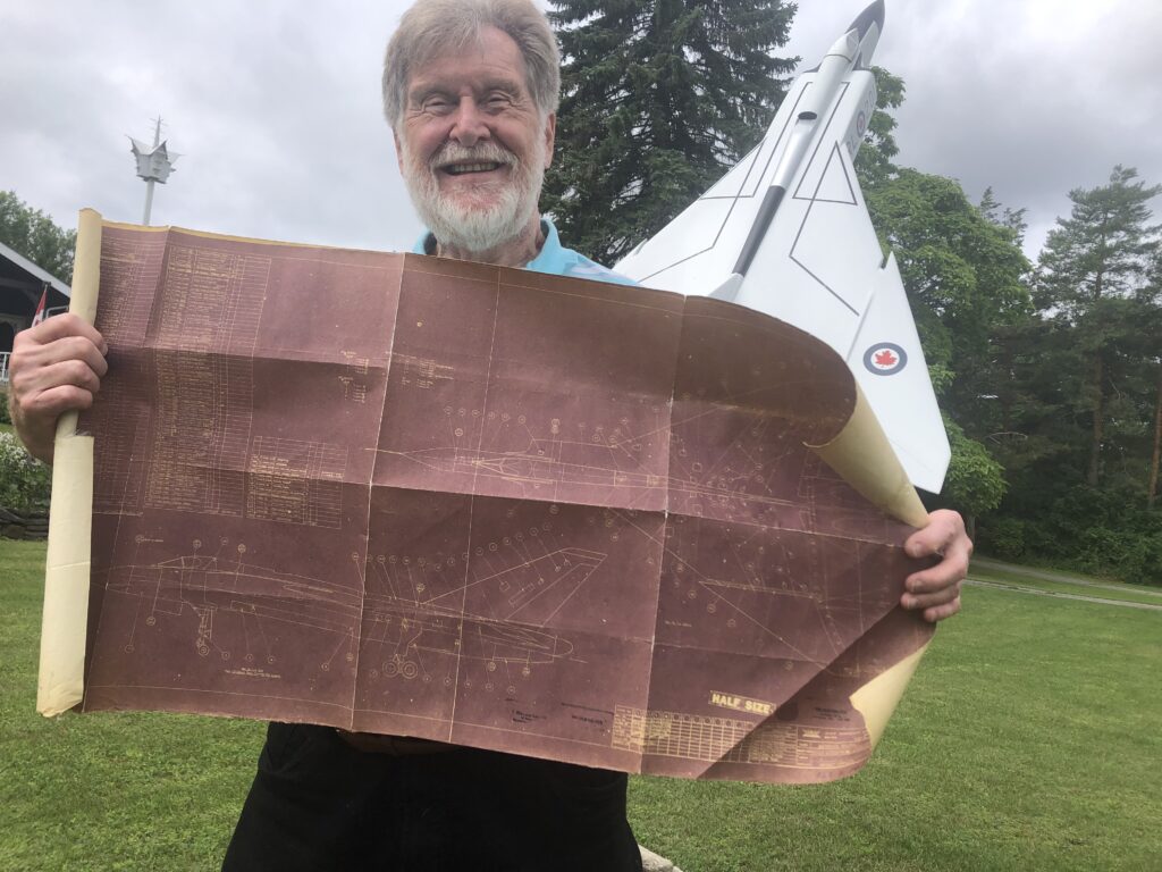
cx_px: 581
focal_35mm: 28
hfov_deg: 63.4
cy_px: 436
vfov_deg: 49.7
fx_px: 940
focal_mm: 3.99
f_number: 1.8
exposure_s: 1/1372
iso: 20
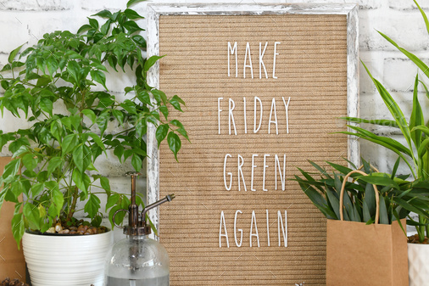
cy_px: 161
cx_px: 243
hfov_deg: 28.8
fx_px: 834
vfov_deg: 19.4
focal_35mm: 70
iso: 200
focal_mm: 40
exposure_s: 1/60
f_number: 6.3
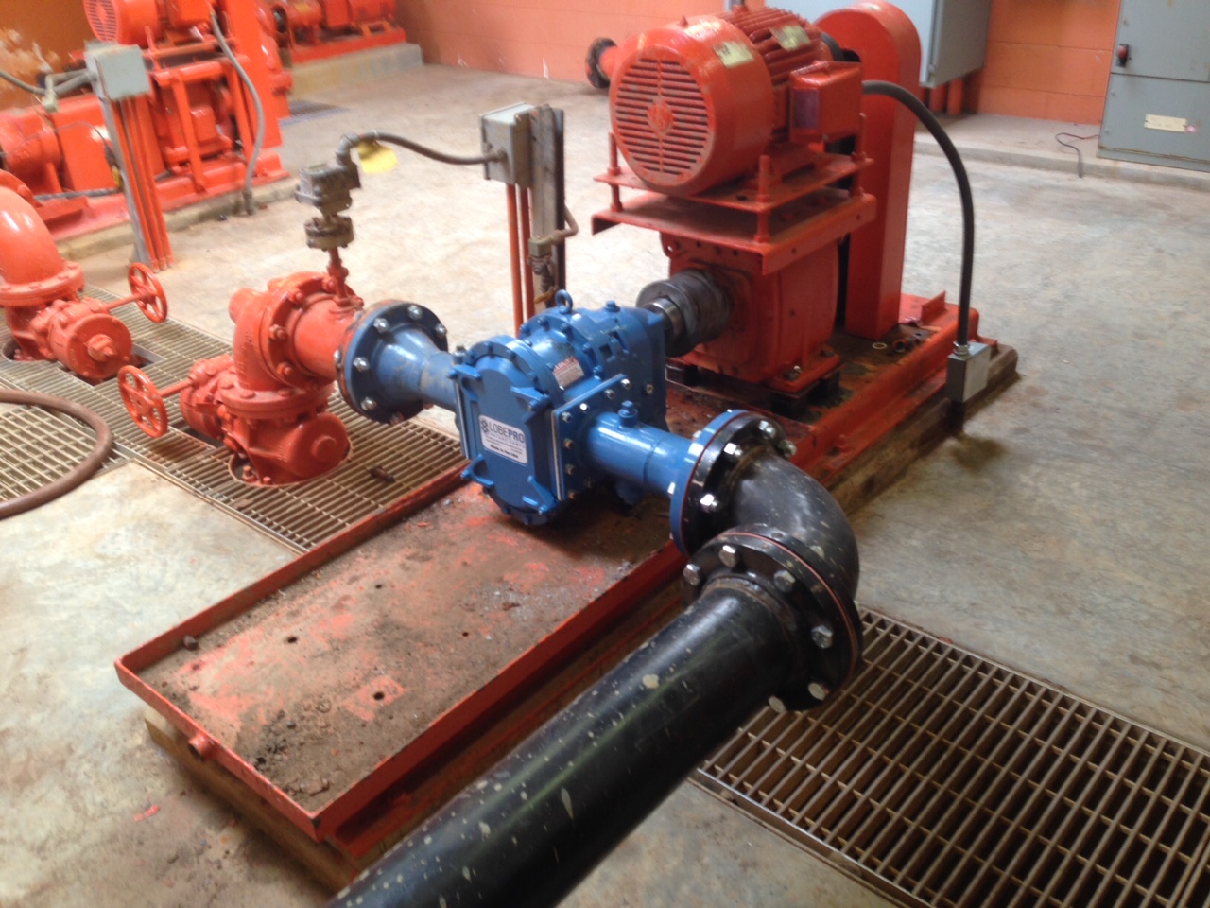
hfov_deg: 55.4
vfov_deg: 42.9
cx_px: 605
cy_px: 454
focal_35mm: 33
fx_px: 1154
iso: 50
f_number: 2.4
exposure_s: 1/20
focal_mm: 4.12
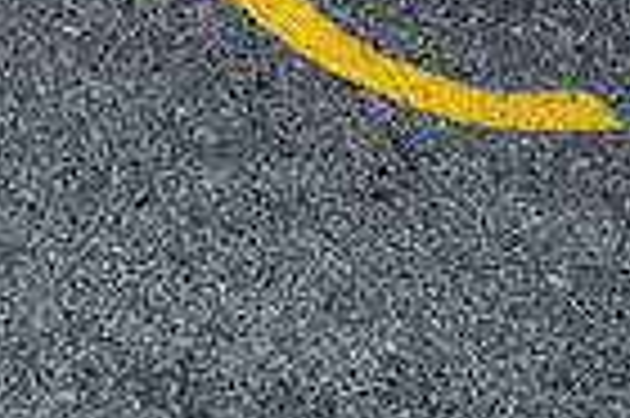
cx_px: 594
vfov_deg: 3.4
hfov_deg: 5.1
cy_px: -119
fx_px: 7009
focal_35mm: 401
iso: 160
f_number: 4.5
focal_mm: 95
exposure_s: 1/125
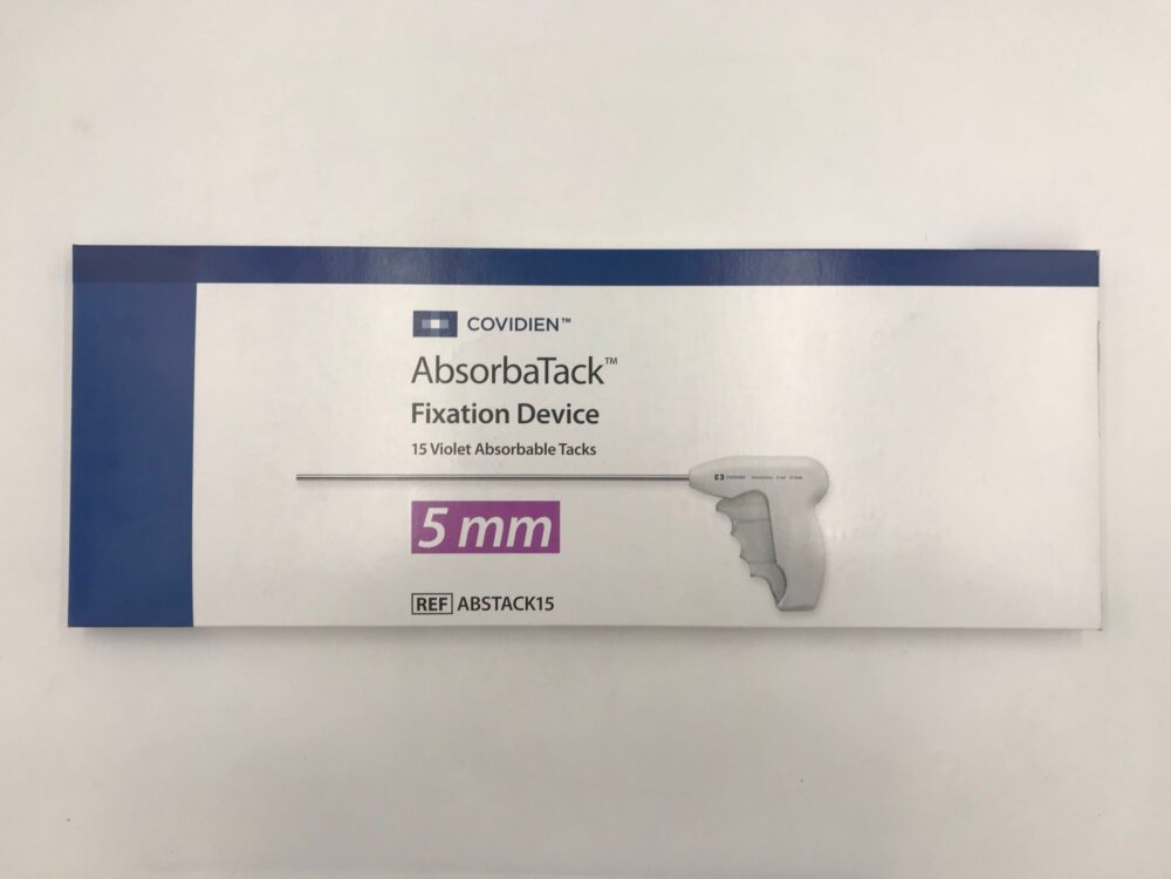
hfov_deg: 63.4
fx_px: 947
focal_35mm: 28
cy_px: 440
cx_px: 586
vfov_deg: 49.7
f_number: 1.8
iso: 32
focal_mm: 3.99
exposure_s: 1/60
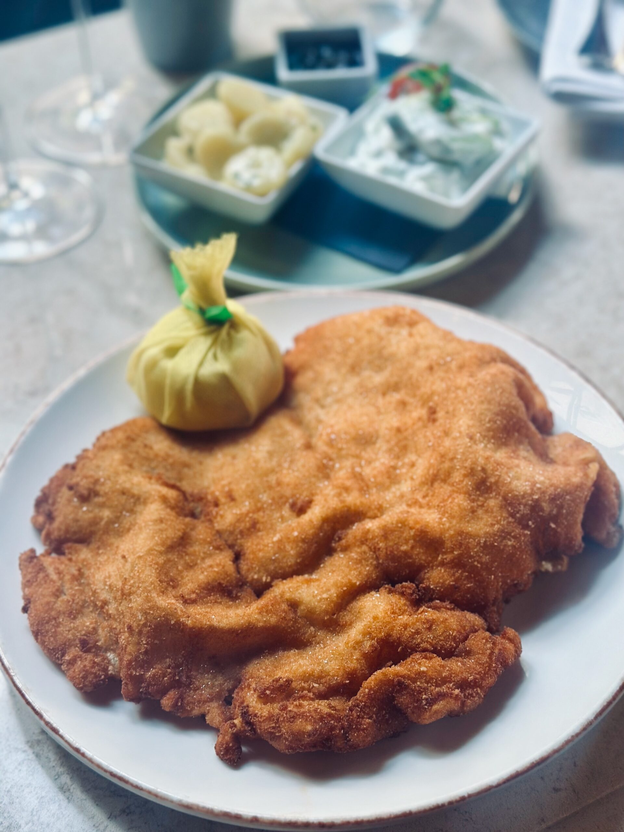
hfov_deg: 30.3
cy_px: 416
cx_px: 312
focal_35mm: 48
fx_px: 1154
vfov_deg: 39.7
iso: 125
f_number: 1.78
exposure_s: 1/96
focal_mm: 6.86
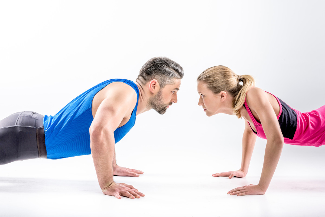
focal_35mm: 85
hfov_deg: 23.9
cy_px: 108
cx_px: 162
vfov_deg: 16.1
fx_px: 768
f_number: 11
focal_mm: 85
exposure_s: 1/250
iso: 250
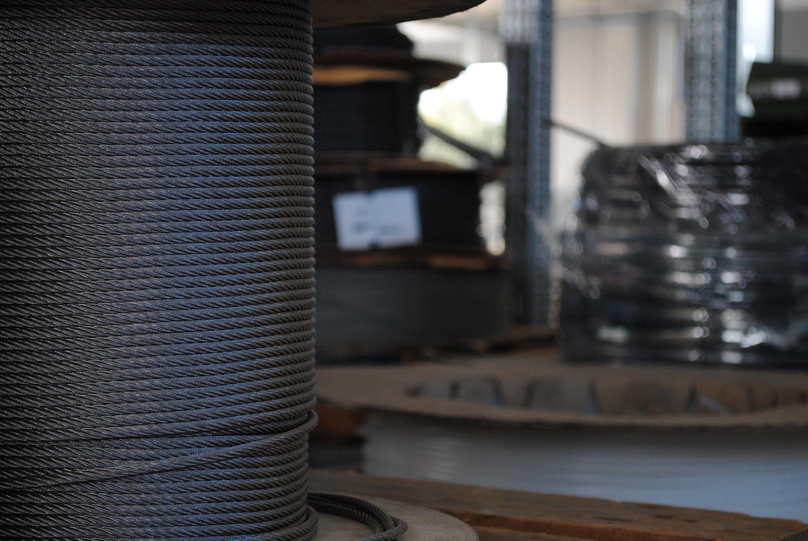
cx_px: 404
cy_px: 270
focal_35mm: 82
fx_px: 1854
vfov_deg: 16.6
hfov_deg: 24.6
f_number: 5.6
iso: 400
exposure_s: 1/30
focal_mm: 55
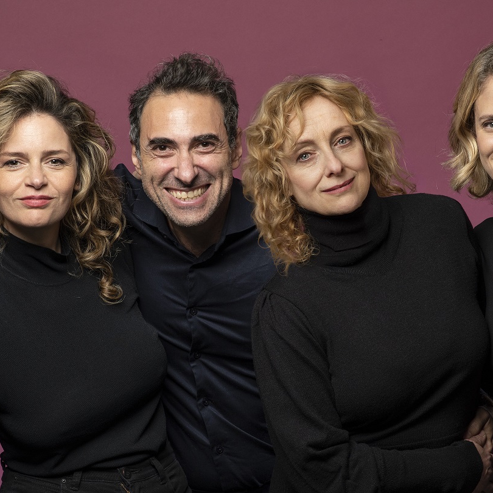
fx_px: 2965
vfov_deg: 9.5
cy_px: 340
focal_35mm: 184
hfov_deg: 9.5
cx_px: 256
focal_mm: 85
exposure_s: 1/200
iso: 160
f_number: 9
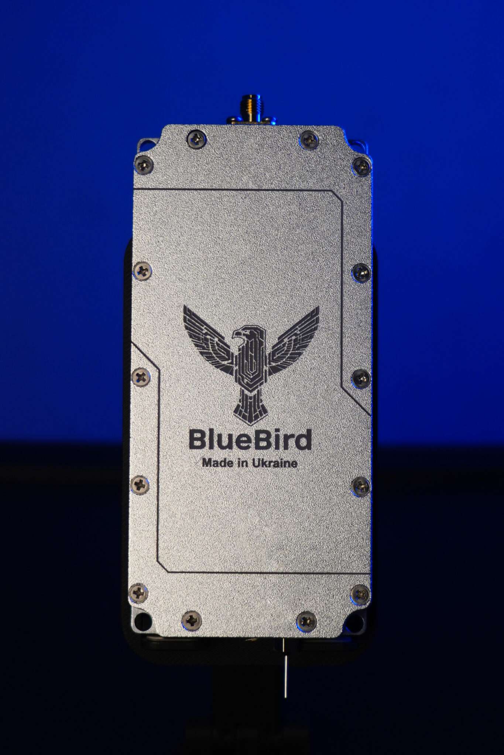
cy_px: 378
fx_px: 1890
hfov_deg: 15.2
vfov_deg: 22.6
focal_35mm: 90
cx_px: 252
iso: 640
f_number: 5.6
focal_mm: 60
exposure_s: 1/100
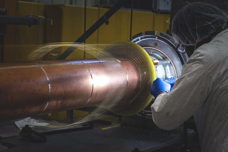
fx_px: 475
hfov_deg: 27.0
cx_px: 114
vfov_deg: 18.2
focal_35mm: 75
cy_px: 76
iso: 1000
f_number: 8
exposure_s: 1/125
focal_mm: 50
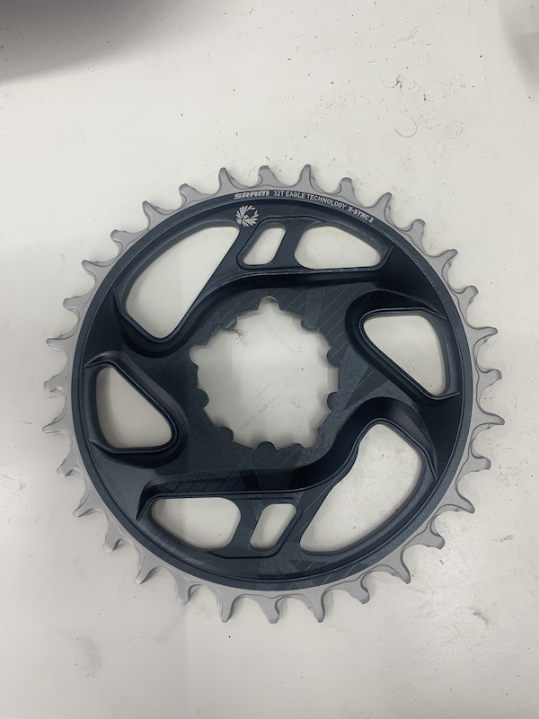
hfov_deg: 53.1
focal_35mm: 26
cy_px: 360
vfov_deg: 67.3
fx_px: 540
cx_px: 270
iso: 50
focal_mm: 4.25
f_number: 1.8
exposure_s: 1/120
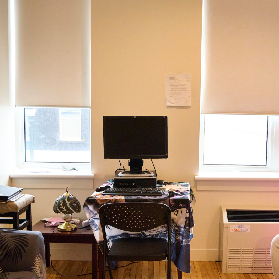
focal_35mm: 48
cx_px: 195
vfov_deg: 35.5
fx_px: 435
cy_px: 158
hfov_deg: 35.1
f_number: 5
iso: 5000
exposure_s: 1/100
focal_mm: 32.5
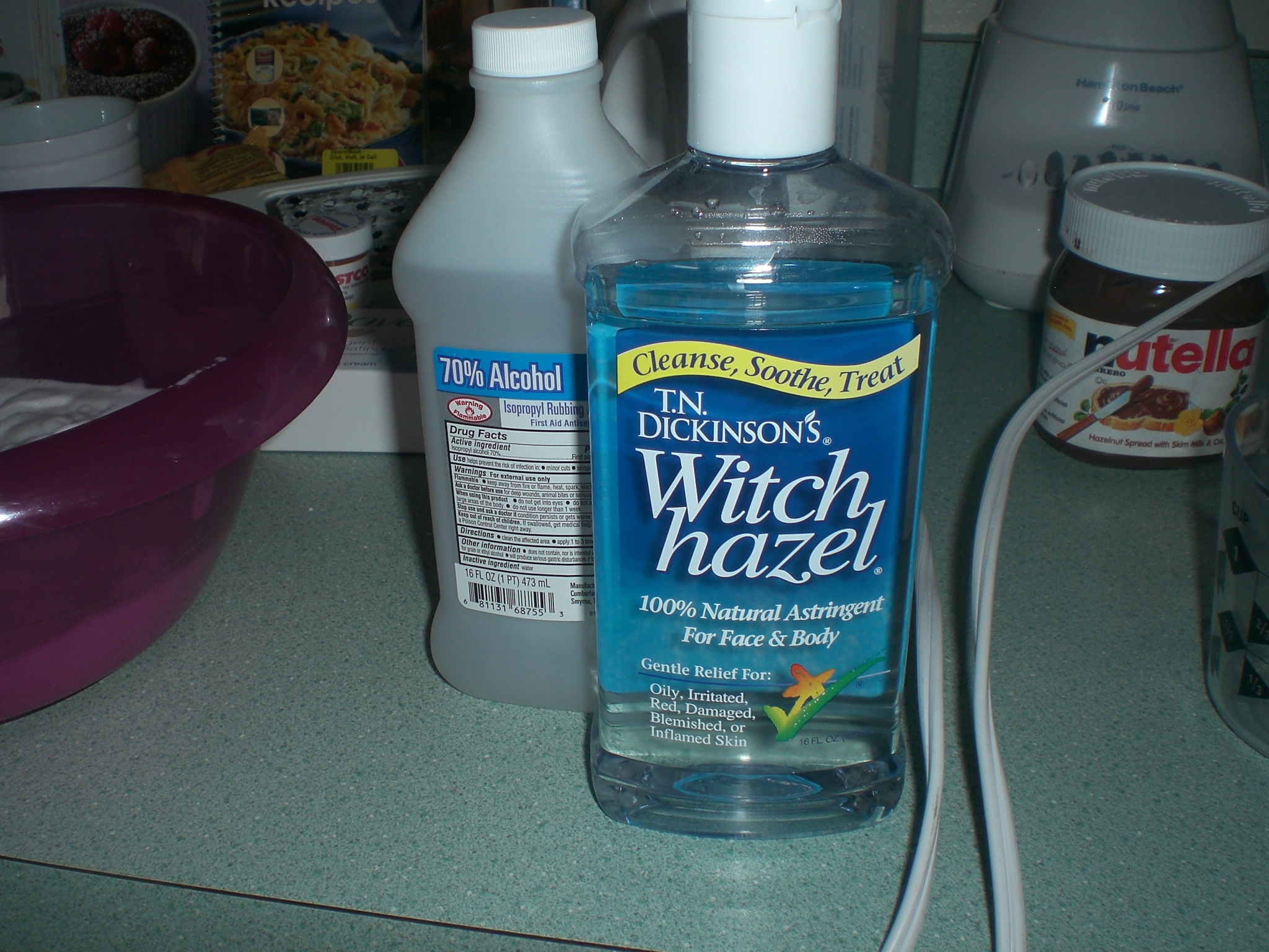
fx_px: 1393
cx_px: 634
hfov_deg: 49.0
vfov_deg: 37.7
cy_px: 476
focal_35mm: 38
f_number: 4.4
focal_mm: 6.3
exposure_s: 1/30
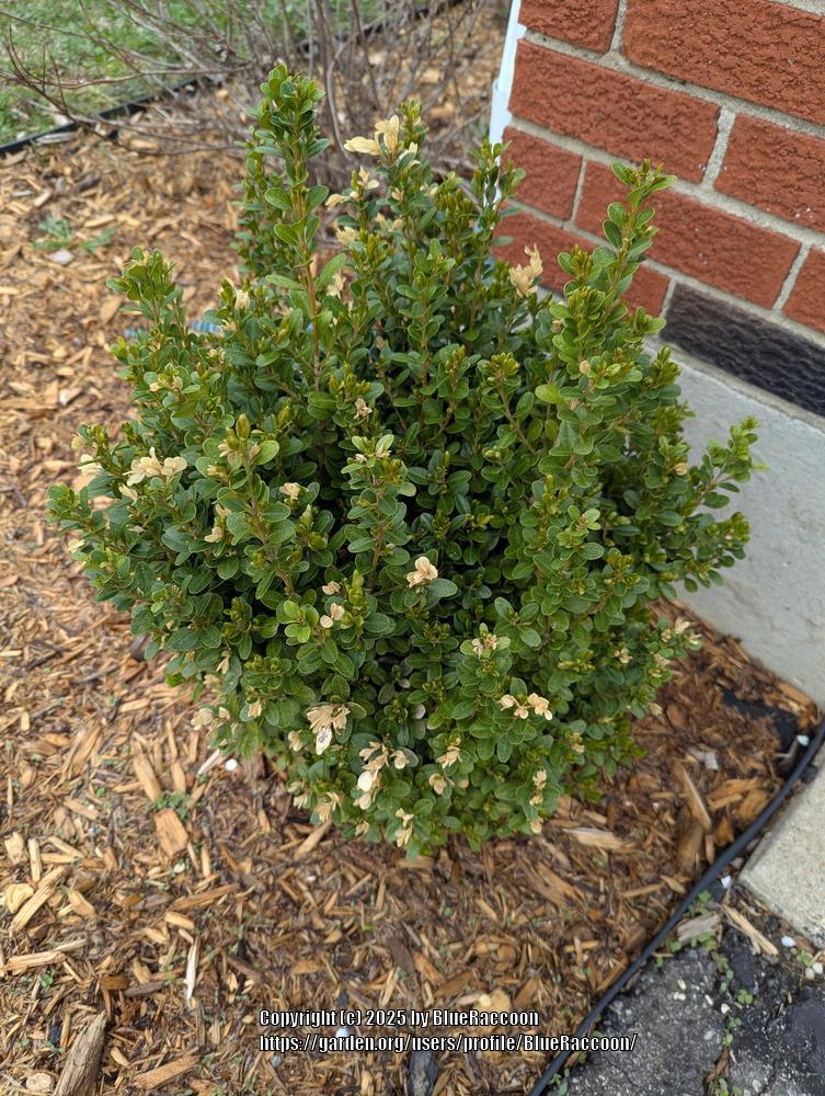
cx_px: 412
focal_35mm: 24
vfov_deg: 71.5
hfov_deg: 56.9
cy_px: 548
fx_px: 761
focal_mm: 6.81
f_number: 1.85
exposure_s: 1/224
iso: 50
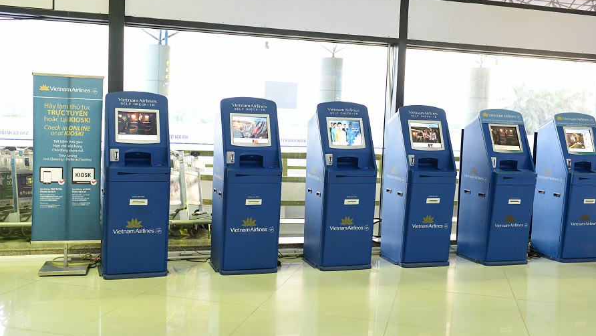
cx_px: 300
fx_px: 585
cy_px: 159
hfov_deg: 54.0
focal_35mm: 37
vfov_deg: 32.0
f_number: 2.8
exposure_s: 1/60
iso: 1250
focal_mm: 35
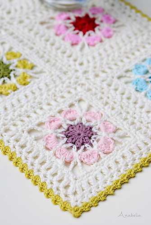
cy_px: 112
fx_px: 564
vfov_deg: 22.6
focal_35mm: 90
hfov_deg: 15.2
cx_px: 76
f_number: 6.3
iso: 100
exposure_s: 1/640
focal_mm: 60
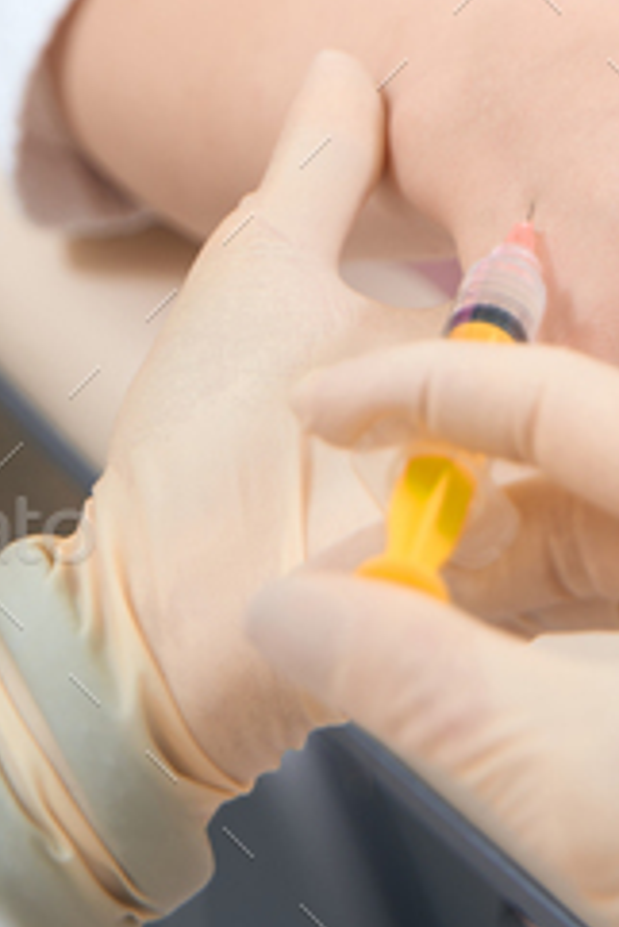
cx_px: 488
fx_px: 4919
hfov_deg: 7.2
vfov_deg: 10.2
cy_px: -648
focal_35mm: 191
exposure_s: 1/200
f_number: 3.2
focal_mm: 52
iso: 100
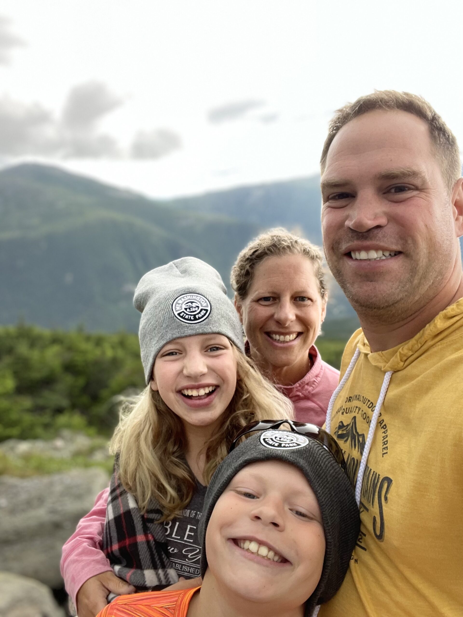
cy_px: 308
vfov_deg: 60.0
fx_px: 535
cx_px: 232
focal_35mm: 30
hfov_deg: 46.8
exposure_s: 1/121
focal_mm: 2.71
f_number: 2.2
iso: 64
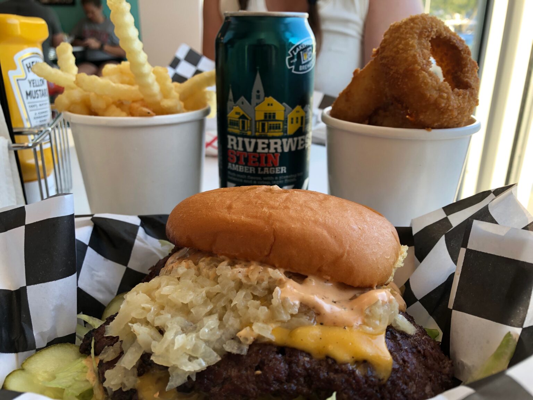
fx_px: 431
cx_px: 266
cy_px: 200
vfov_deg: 49.7
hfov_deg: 63.4
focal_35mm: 28
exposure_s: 1/120
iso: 50
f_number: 1.8
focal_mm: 3.99
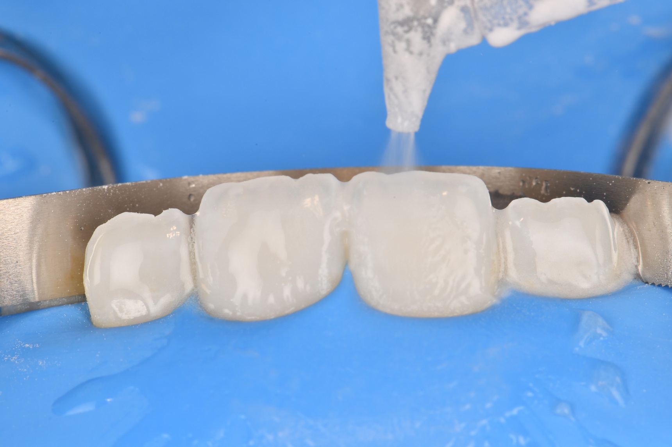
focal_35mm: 126
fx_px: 2351
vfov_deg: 10.9
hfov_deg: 16.3
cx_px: 336
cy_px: 224
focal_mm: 105
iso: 200
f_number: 32
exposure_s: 1/160
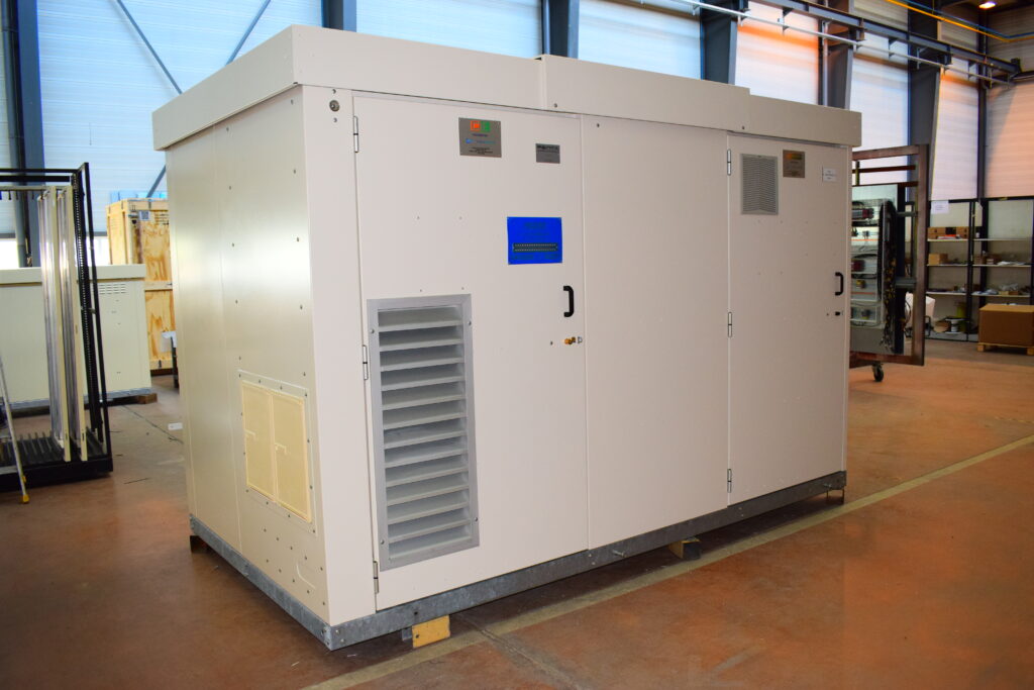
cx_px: 517
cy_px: 345
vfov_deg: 47.9
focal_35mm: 27
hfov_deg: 67.4
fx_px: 776
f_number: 5
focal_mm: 18
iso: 800
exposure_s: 1/100
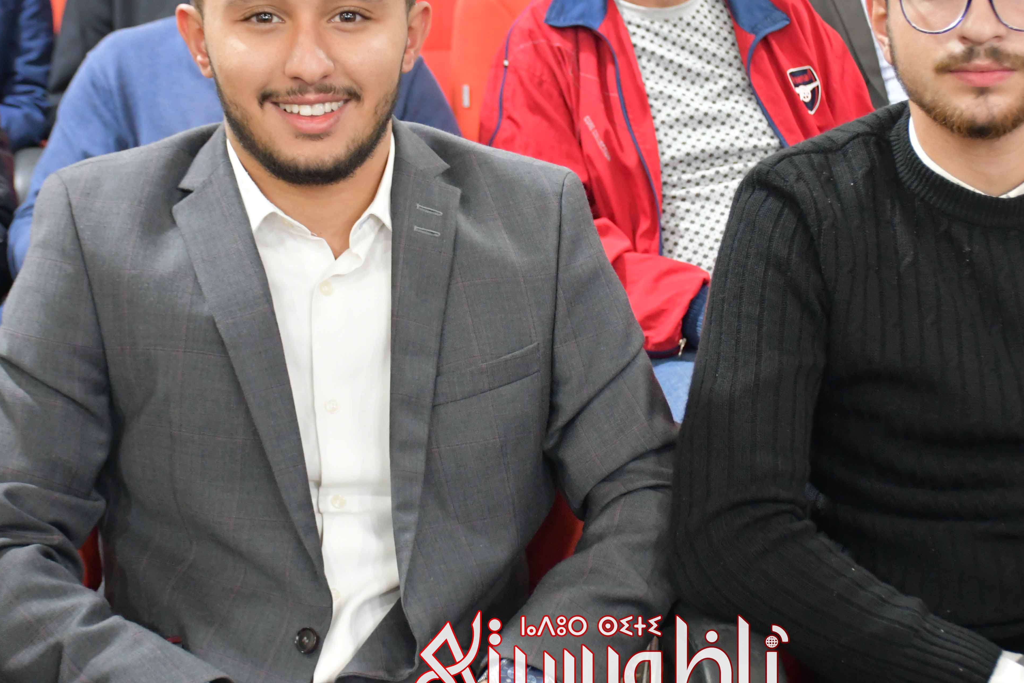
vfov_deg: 18.4
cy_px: 282
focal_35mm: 74
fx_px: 2105
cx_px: 601
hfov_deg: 27.3
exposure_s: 1/25
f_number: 4.2
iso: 3200
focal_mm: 34
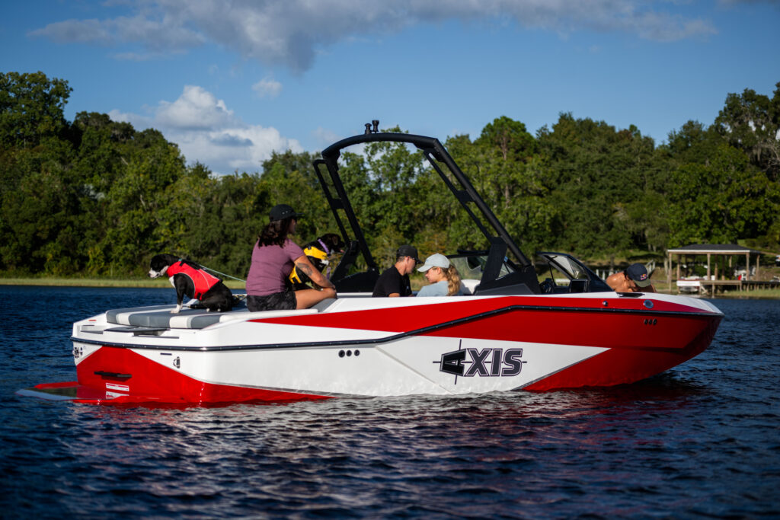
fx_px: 1517
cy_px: 260
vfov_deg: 19.5
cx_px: 390
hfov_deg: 28.8
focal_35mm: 70
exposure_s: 1/3200
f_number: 2.8
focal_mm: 70
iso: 125
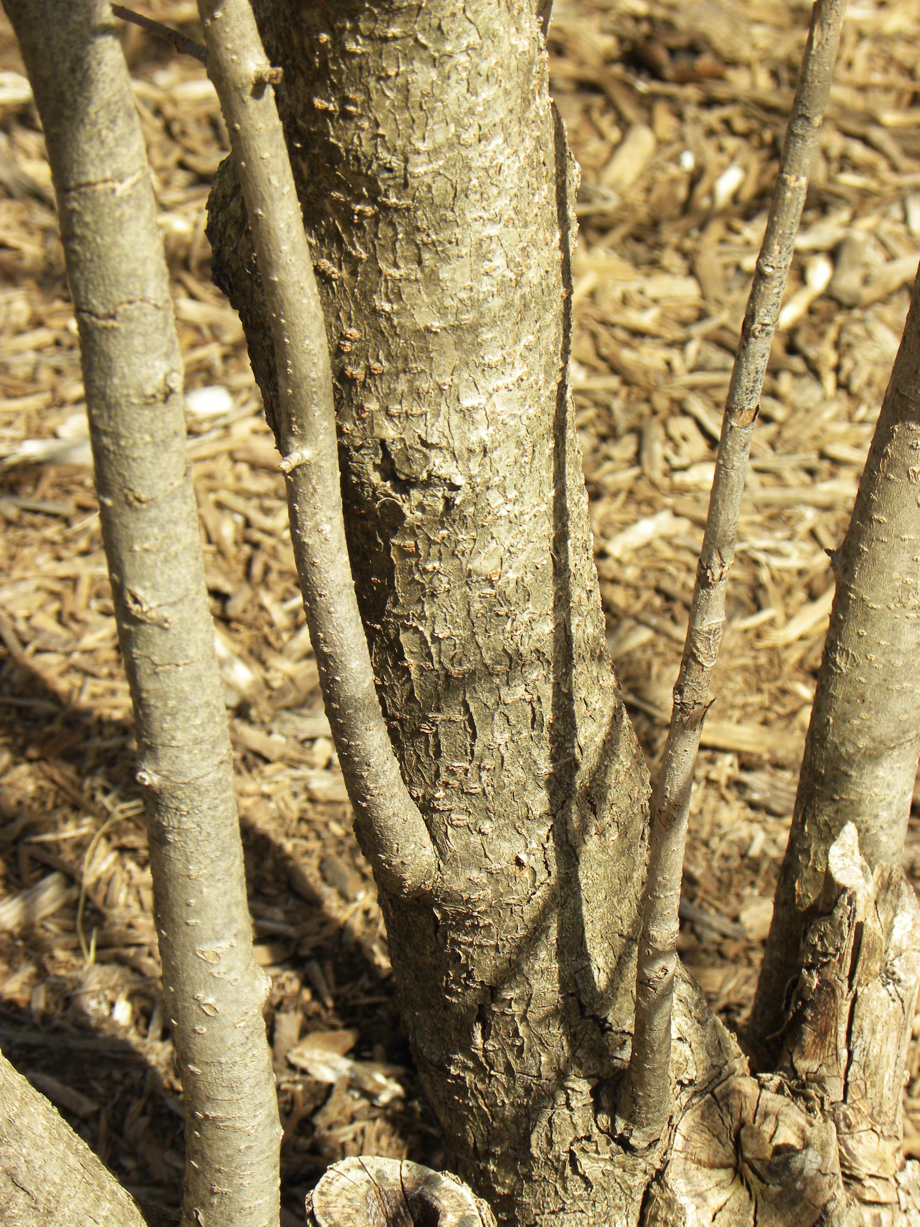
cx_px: 460
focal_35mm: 184
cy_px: 614
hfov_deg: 8.1
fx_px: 6520
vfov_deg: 10.7
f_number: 5
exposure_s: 1/214
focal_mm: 32.7
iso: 64
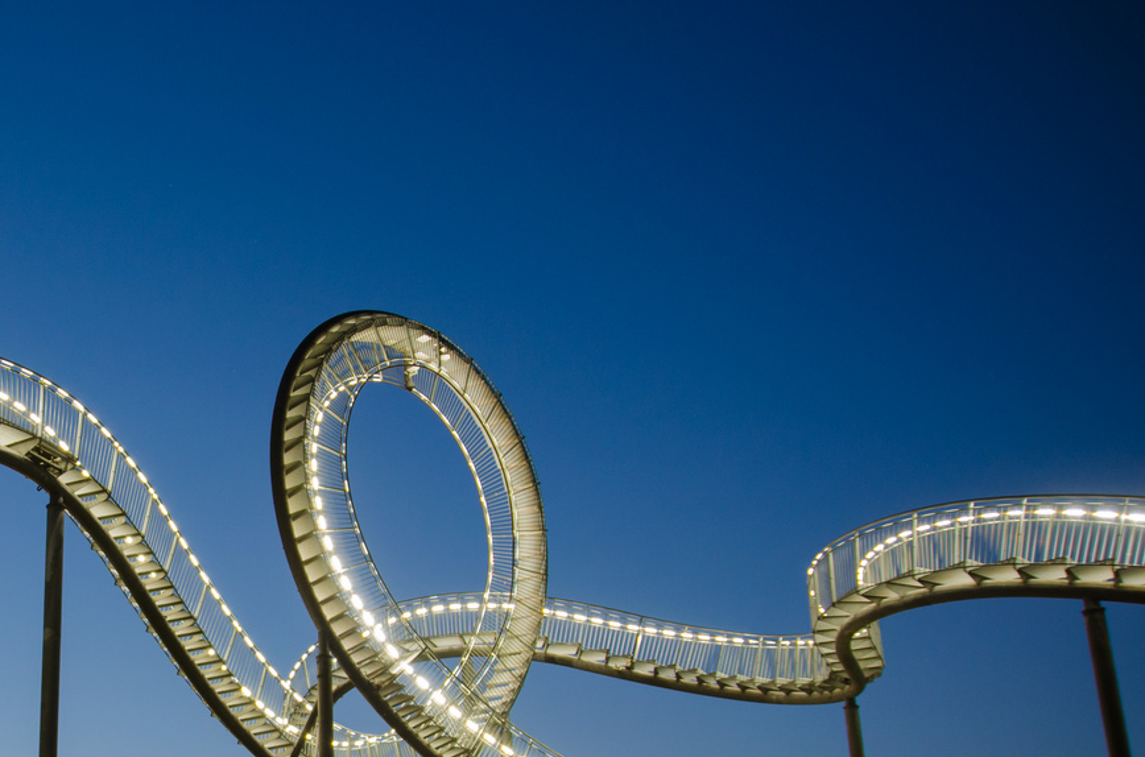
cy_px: 607
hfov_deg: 38.5
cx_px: 118
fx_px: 1521
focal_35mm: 48
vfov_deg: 27.4
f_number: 2.8
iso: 250
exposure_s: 1/2.5
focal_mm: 17
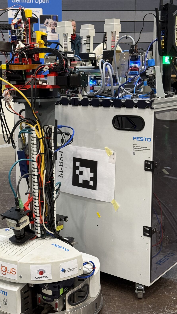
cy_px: 156
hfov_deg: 22.6
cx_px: 65
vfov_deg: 39.2
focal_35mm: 53
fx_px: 442
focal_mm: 6.76
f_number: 1.78
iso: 100
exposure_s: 1/50
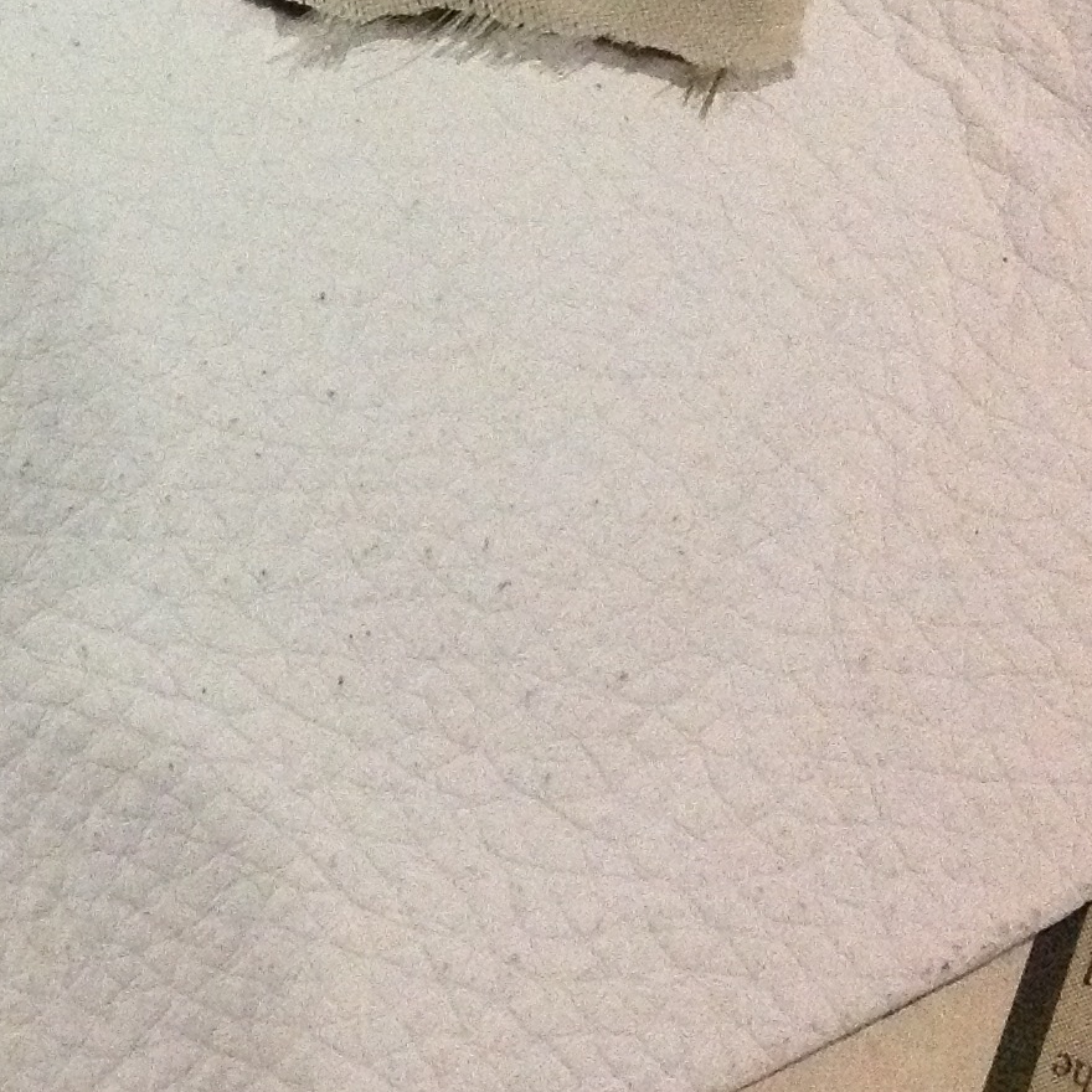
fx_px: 3248
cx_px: -169
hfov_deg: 18.2
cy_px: 122
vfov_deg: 18.8
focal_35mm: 91
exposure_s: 1/17
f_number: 2.4
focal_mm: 4.28
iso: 500
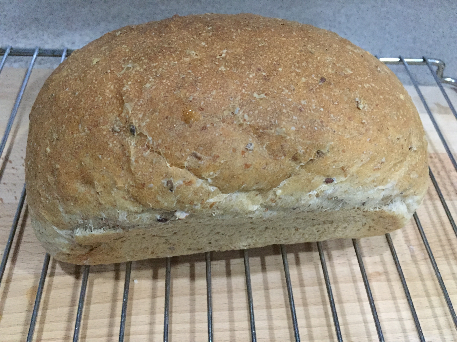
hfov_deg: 61.7
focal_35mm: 29
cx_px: 228
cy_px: 171
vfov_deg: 48.2
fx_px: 383
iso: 400
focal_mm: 4.15
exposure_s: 1/17
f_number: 2.2
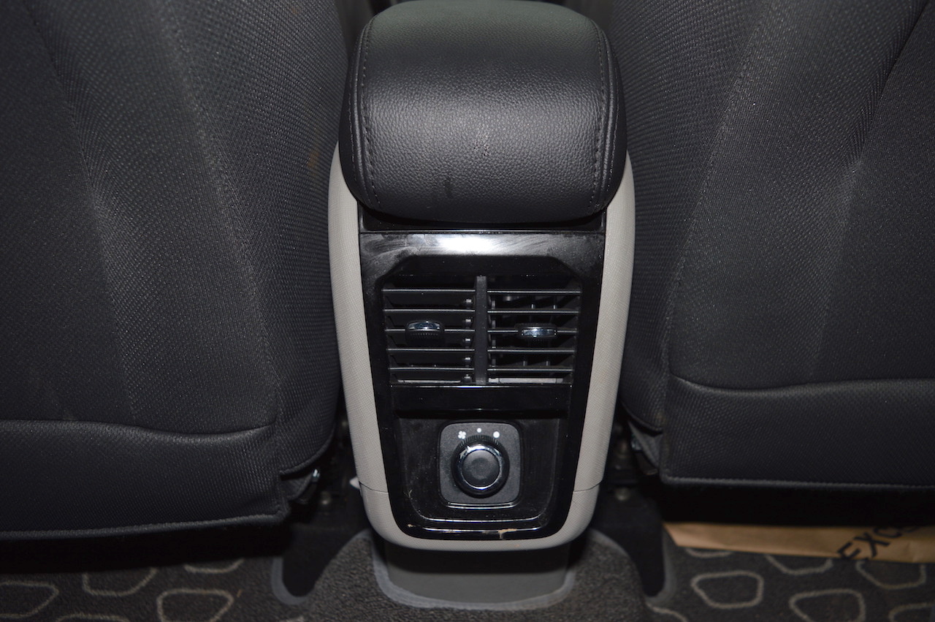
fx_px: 701
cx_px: 468
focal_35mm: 27
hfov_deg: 67.4
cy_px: 311
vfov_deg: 47.8
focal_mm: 18
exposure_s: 1/60
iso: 125
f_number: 3.5
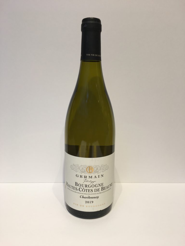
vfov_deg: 61.7
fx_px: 207
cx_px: 92
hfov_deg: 48.2
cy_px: 123
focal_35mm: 29
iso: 25
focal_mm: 4.15
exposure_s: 1/100
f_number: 2.2
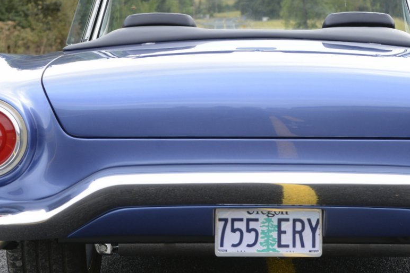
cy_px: 74
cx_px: 246
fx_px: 1298
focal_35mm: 114
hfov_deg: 17.9
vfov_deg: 12.0
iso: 640
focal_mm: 55
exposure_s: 1/800
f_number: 7.1
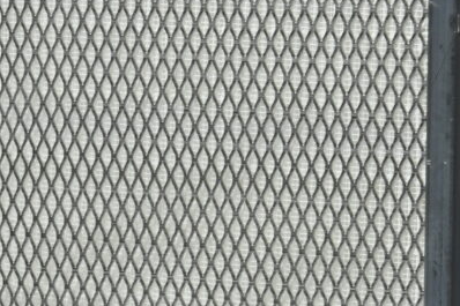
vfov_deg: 4.7
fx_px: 3678
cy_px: 524
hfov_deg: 7.1
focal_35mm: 288
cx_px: 54
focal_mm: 56
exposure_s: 1/200
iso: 640
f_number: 22
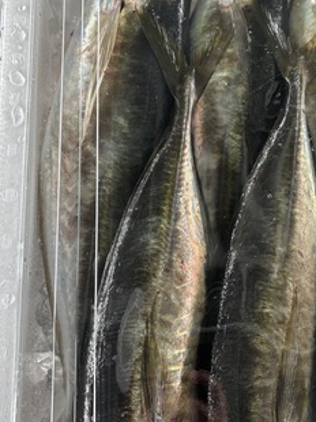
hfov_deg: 33.9
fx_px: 512
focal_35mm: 42
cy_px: 223
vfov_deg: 44.8
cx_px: 217
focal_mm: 5.96
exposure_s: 1/60
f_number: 1.6
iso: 160
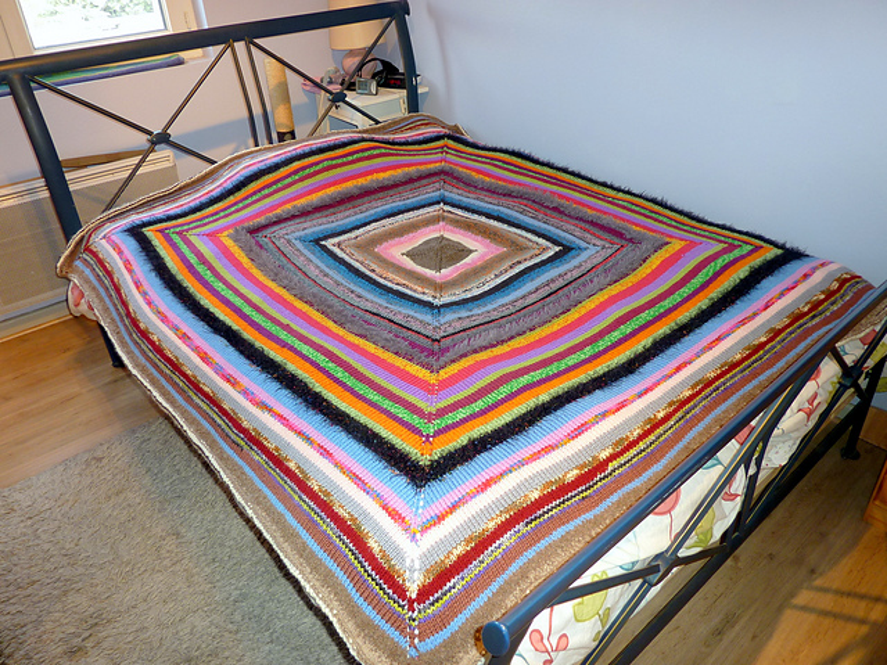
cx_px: 444
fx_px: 641
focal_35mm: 25
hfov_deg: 69.4
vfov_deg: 54.9
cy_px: 332
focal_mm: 4.1
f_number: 3.3
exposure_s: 1/8
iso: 100
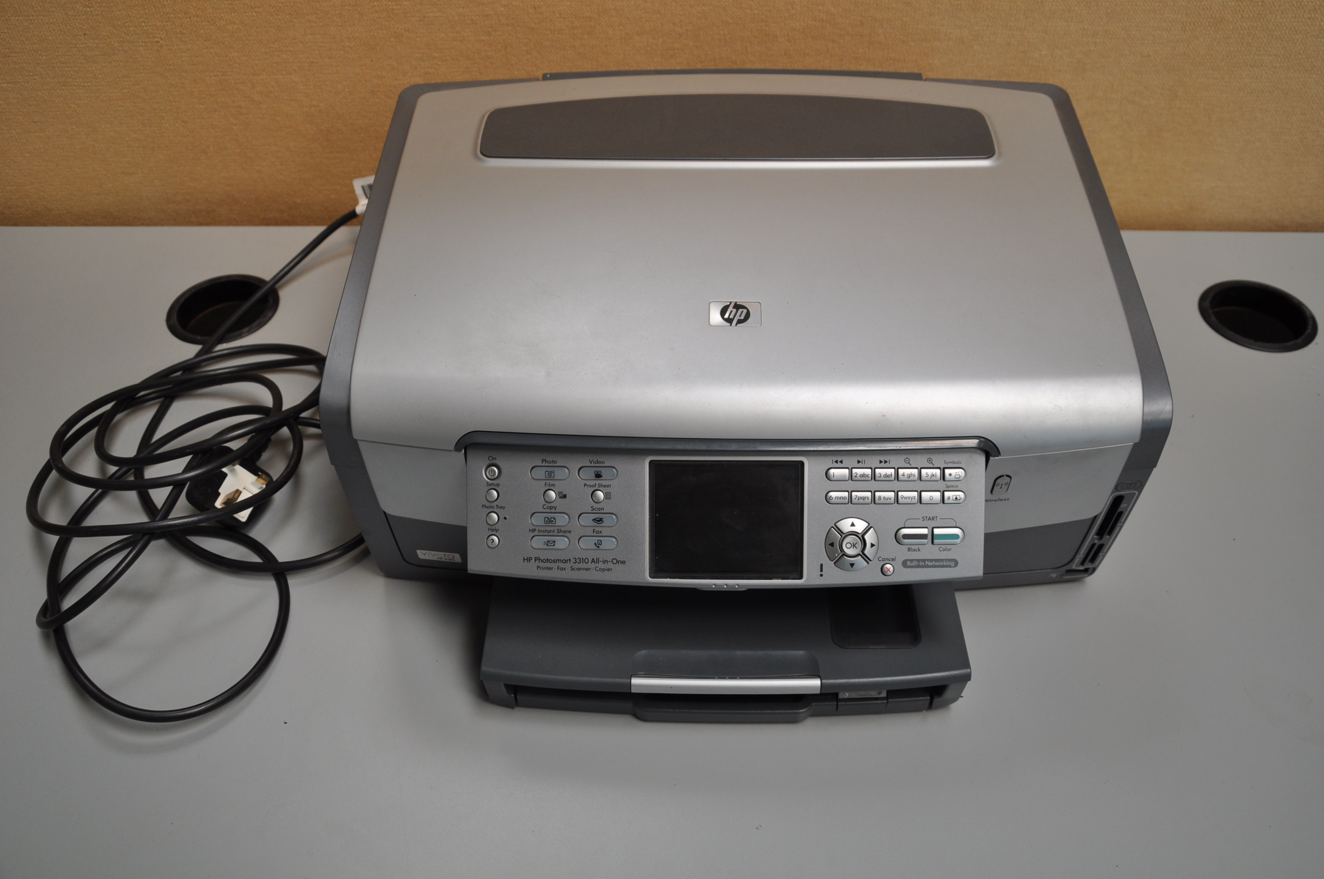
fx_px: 1157
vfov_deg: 41.6
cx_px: 662
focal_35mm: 32
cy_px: 440
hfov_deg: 59.6
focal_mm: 21
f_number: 5.6
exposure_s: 1/125
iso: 400
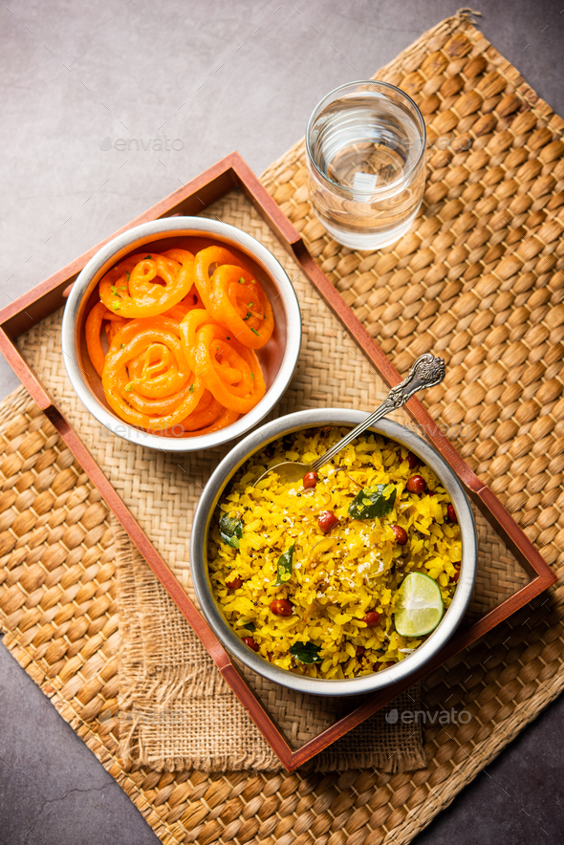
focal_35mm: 60
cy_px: 422
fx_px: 1409
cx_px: 282
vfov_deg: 33.4
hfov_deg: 22.6
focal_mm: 60
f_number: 4.5
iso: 100
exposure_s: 1/125
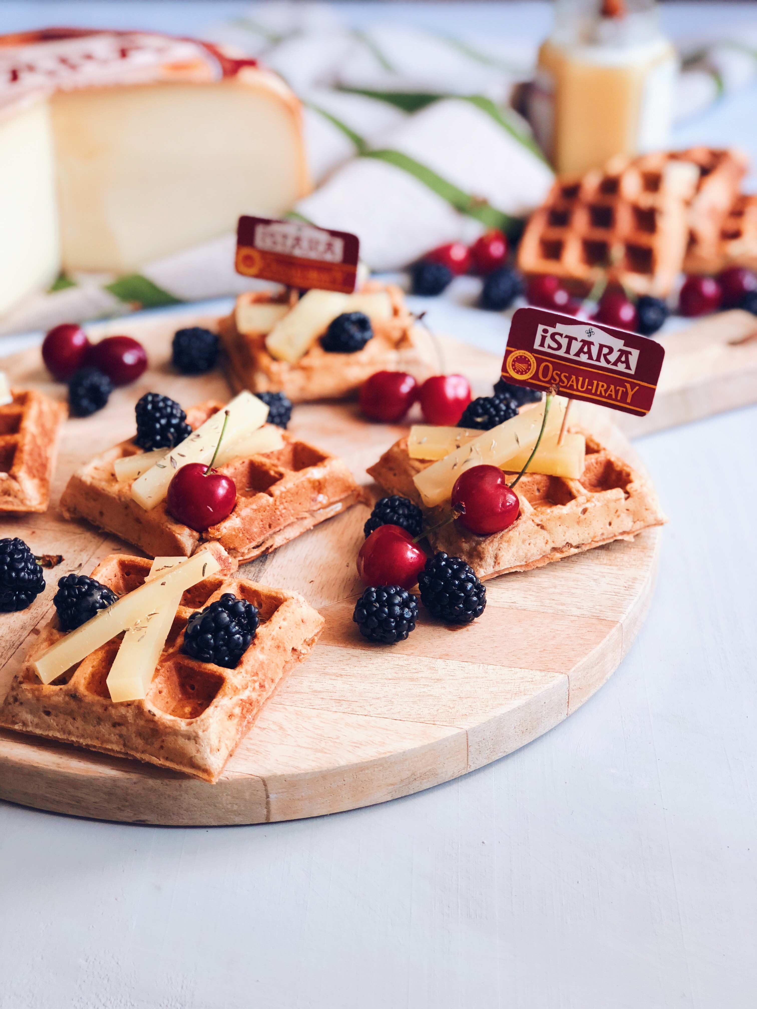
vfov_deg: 33.8
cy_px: 504
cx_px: 378
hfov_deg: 25.7
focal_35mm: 57
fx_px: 1662
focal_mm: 6.6
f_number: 2.8
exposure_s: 1/60
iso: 50
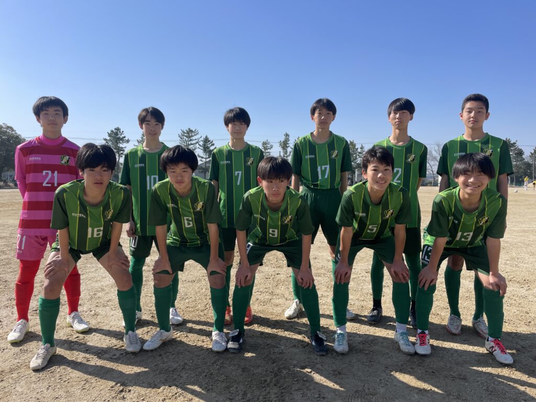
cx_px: 268
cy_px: 201
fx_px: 403
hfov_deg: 67.3
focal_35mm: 26
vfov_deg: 53.1
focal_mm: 4.2
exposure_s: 1/2959
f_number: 1.6
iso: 32
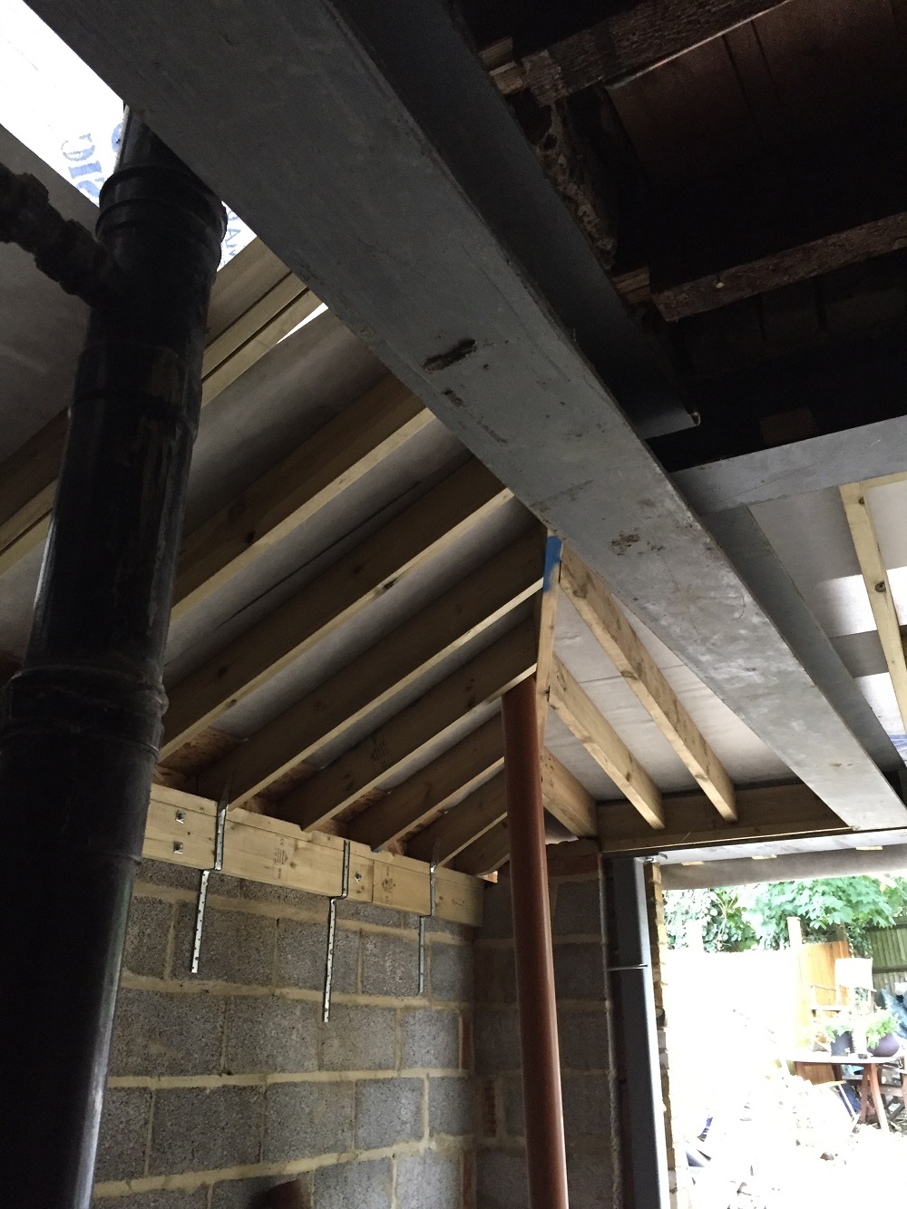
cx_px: 454
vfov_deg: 61.7
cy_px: 604
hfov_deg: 48.2
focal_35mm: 29
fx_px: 1013
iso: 250
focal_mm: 4.15
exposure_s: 1/17
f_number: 2.2
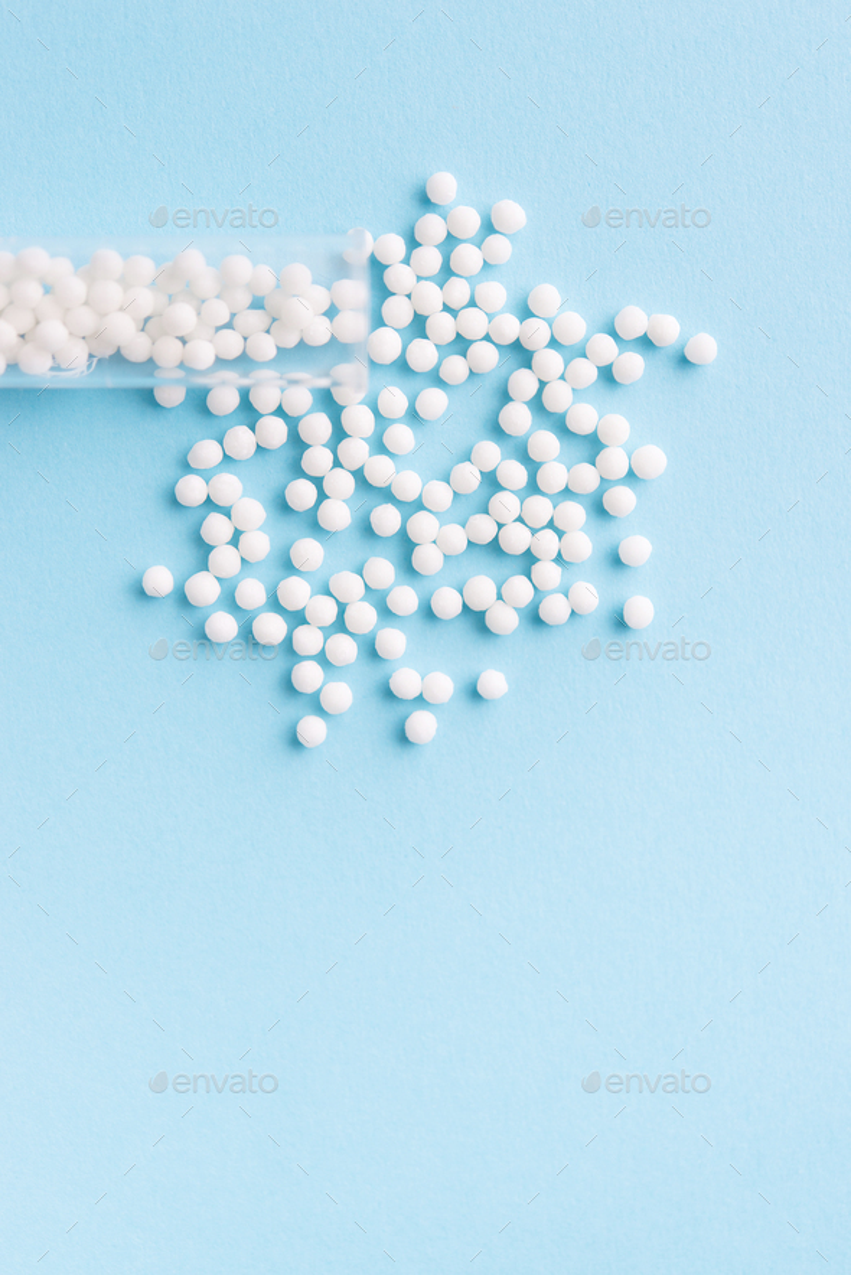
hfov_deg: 22.6
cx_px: 426
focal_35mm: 60
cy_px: 638
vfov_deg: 33.4
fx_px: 2126
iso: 400
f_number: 3.5
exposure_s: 1/320
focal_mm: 60
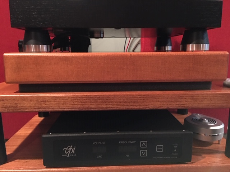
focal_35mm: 29
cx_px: 115
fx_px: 193
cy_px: 86
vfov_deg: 48.2
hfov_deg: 61.7
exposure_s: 1/4
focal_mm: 4.15
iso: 160
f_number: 2.2
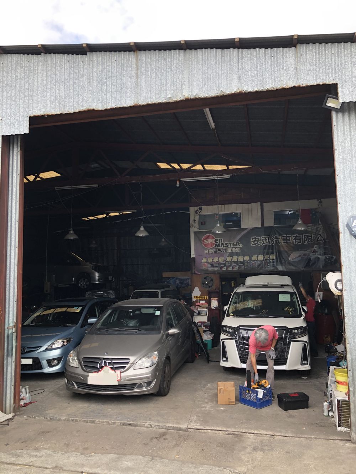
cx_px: 178
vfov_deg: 63.4
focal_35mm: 28
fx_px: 384
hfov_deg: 49.8
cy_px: 237
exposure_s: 1/254
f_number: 1.8
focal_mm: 3.99
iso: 20
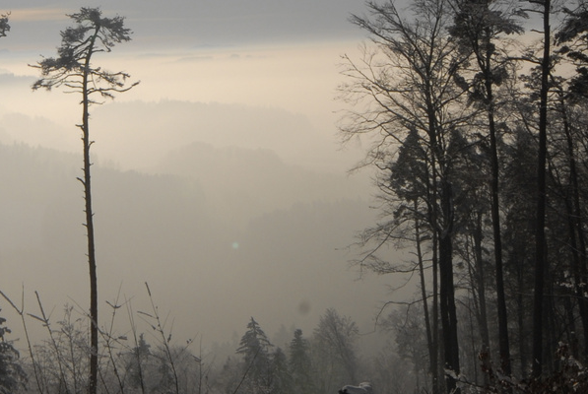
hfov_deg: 24.7
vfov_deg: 16.8
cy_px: 98
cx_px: 144
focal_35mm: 81
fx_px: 1325
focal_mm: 20
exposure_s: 1/750
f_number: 14
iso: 200
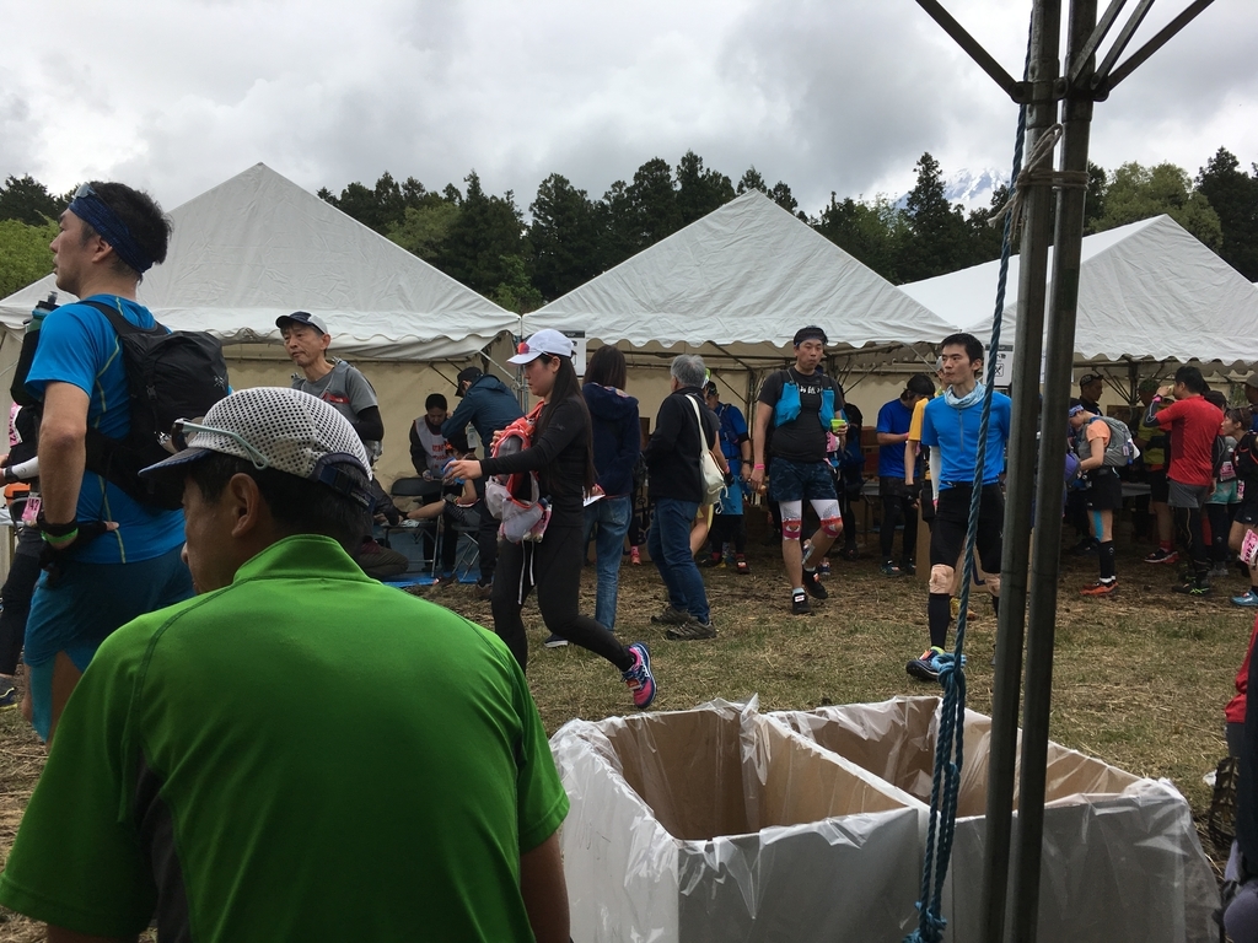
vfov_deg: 48.2
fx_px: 1054
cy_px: 472
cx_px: 629
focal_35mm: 29
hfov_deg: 61.7
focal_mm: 4.15
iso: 25
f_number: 2.2
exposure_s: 1/596
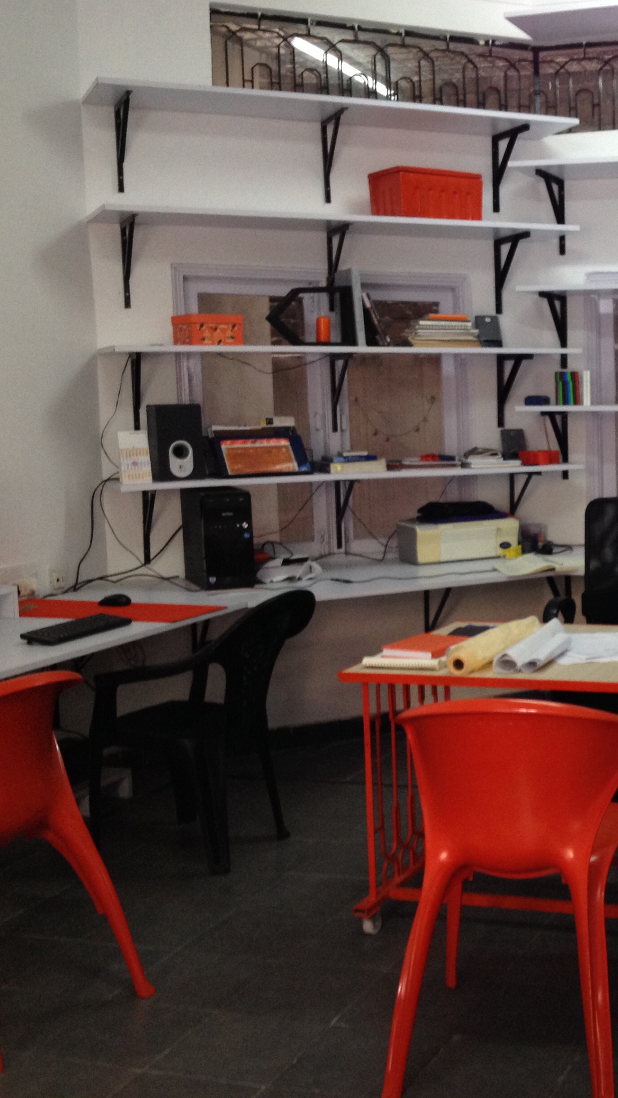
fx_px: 1485
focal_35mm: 51
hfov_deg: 22.5
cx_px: 636
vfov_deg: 40.6
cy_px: 548
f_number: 2.4
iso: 100
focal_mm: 4.28
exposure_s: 1/20
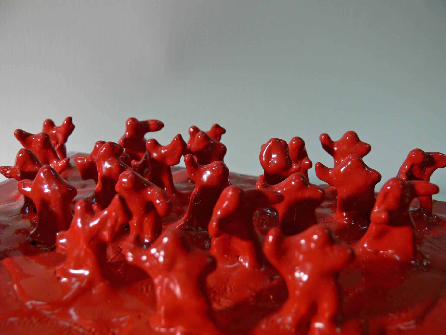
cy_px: 168
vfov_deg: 40.7
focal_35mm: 35
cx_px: 223
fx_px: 451
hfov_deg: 52.6
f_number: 3.2
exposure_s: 1/60
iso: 80
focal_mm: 7.4
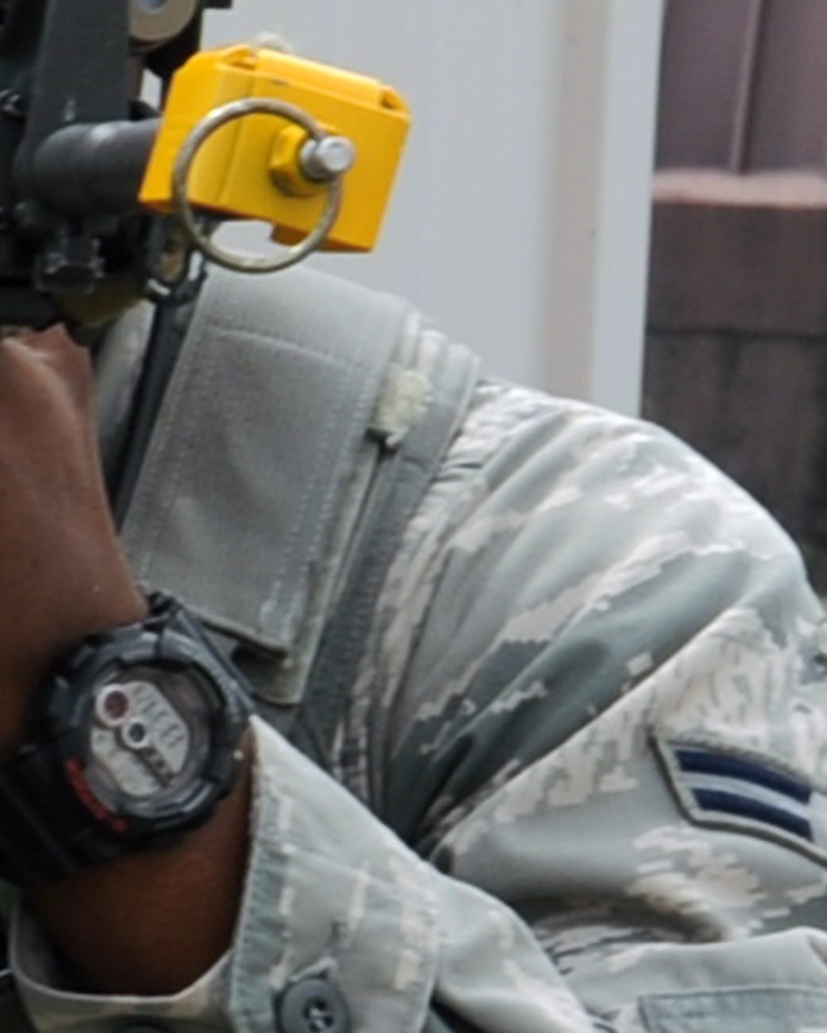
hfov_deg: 14.4
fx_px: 3273
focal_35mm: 107
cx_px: 488
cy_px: 517
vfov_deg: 17.9
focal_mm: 35
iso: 200
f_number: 11
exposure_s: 1/125
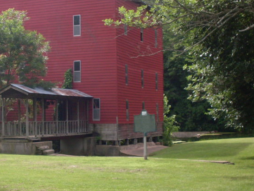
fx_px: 521
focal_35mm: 71
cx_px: 68
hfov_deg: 27.1
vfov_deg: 20.7
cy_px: 97
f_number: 8.4
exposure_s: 1/90
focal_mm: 6.3
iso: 80
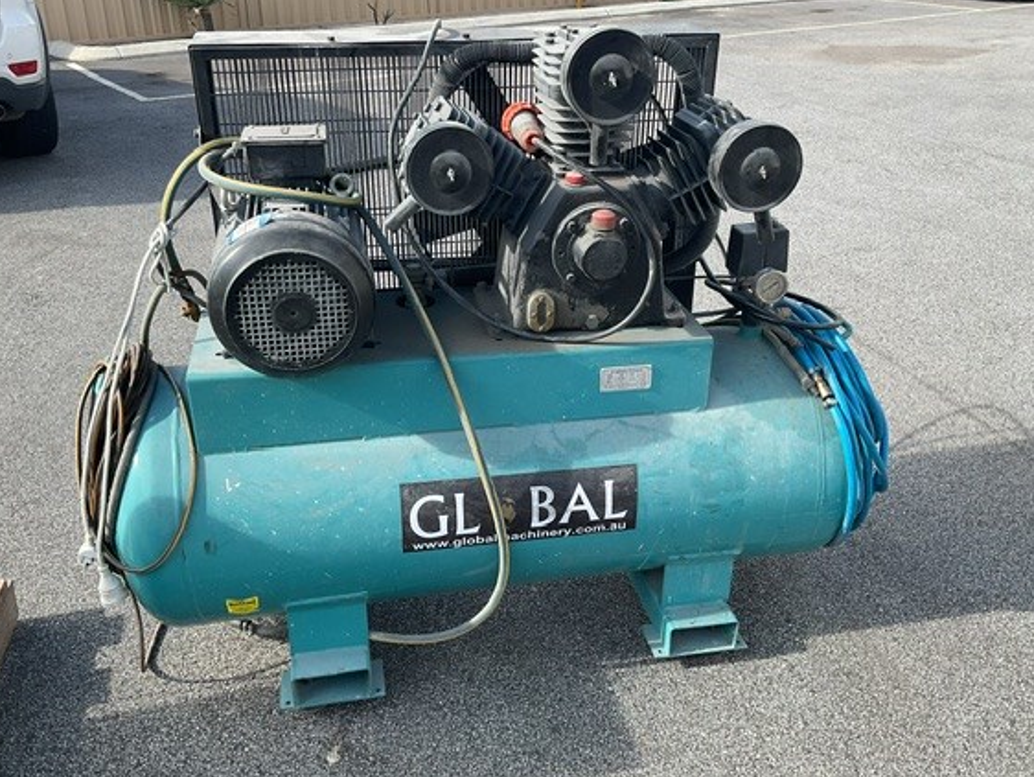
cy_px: 376
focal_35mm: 33
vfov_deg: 43.0
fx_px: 986
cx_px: 517
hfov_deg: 55.3
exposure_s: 1/491
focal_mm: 3
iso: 16
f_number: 1.8
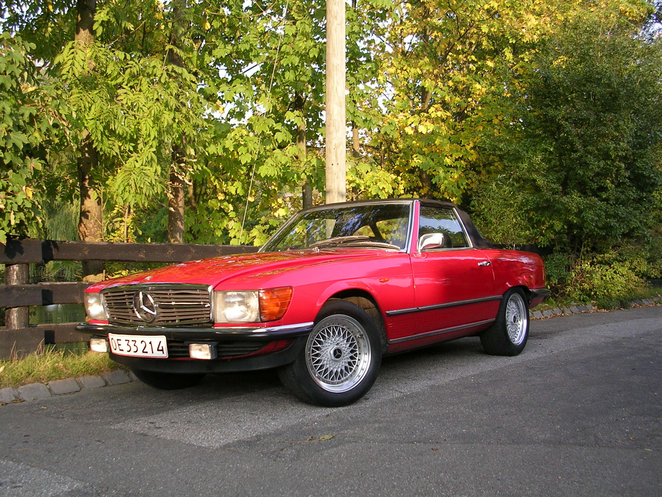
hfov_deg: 49.0
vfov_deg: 37.7
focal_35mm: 38
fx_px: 727
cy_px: 248
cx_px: 331
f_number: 2.8
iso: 50
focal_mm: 5.8
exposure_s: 1/202
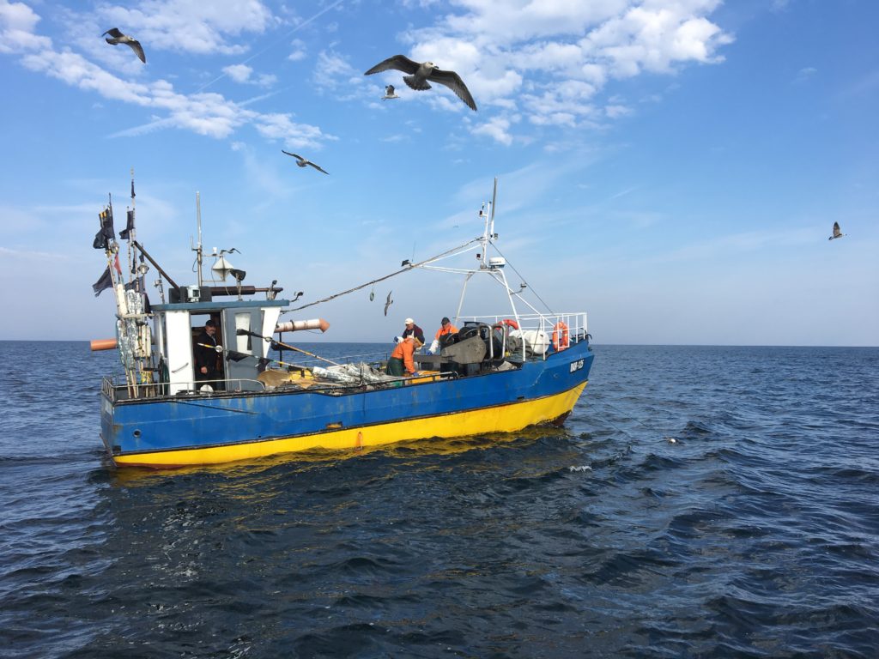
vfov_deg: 48.2
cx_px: 440
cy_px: 330
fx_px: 736
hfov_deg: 61.7
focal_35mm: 29
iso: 25
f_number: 2.2
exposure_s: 1/1304
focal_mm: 4.15
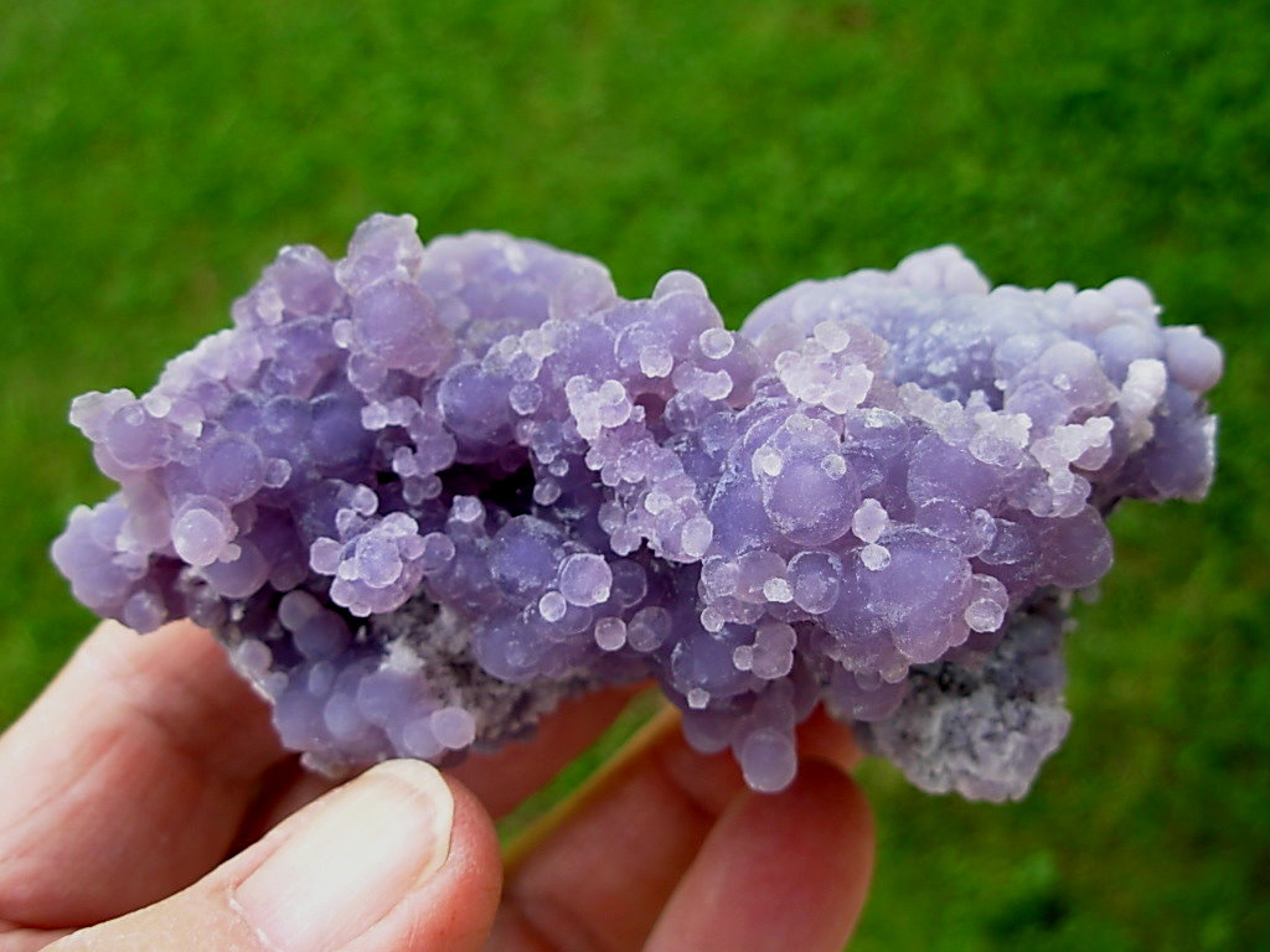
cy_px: 476
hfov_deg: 49.0
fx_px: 1394
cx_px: 635
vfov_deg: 37.7
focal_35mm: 38
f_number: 2.9
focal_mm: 6.3
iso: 50
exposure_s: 1/186
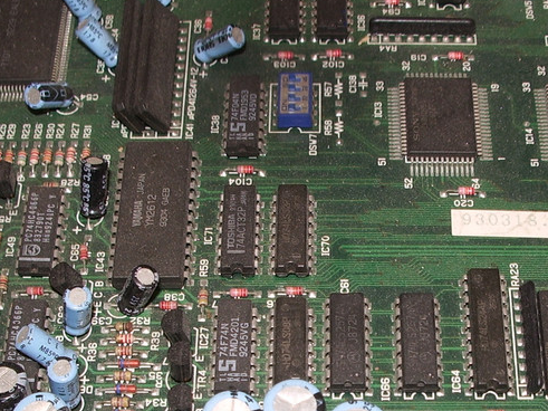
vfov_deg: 19.1
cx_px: 314
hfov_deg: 25.6
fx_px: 1203
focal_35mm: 76
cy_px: 341
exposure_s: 1/40
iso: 50
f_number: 4.3
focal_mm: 5.8
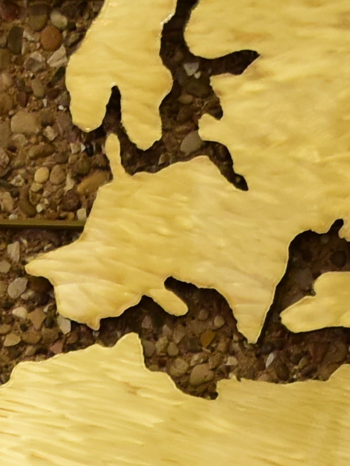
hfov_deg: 5.2
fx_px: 3814
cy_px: 1512
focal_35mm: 283
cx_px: -133
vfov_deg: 6.3
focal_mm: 29
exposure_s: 1/60
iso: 800
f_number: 3.2
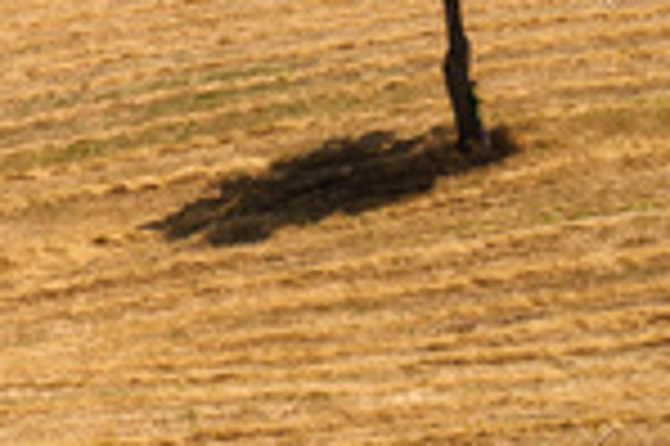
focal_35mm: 424
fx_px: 7882
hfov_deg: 4.8
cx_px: -549
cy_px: -250
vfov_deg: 3.2
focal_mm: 107
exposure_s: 1/400
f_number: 9
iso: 100
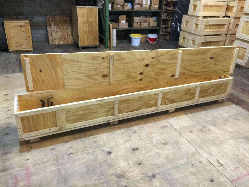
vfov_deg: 48.2
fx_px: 209
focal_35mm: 29
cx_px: 124
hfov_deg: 61.7
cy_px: 94
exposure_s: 1/15
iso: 64
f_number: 2.2
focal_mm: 4.15
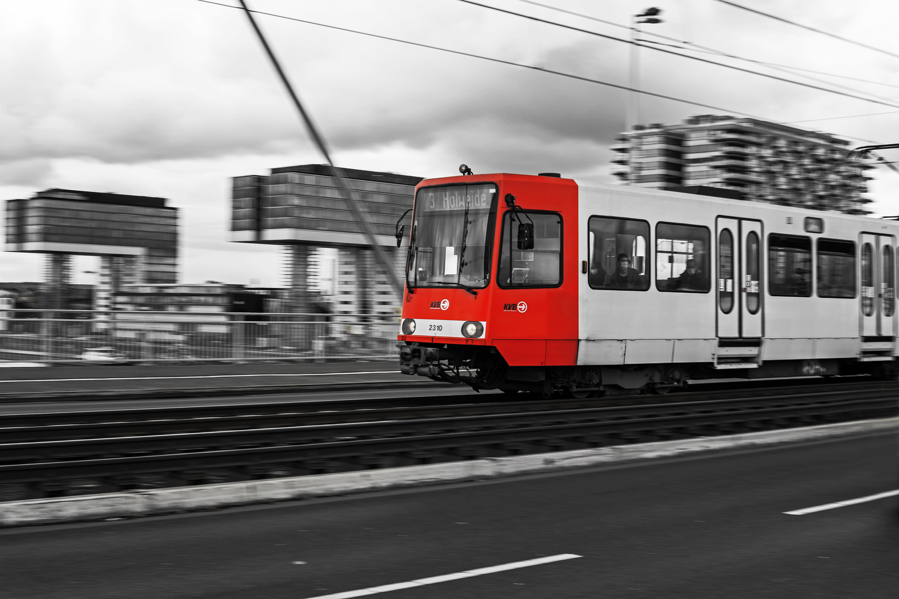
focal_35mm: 50
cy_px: 300
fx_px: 1249
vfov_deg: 27.0
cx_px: 450
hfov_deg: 39.6
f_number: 11
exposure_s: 1/50
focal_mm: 50
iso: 100
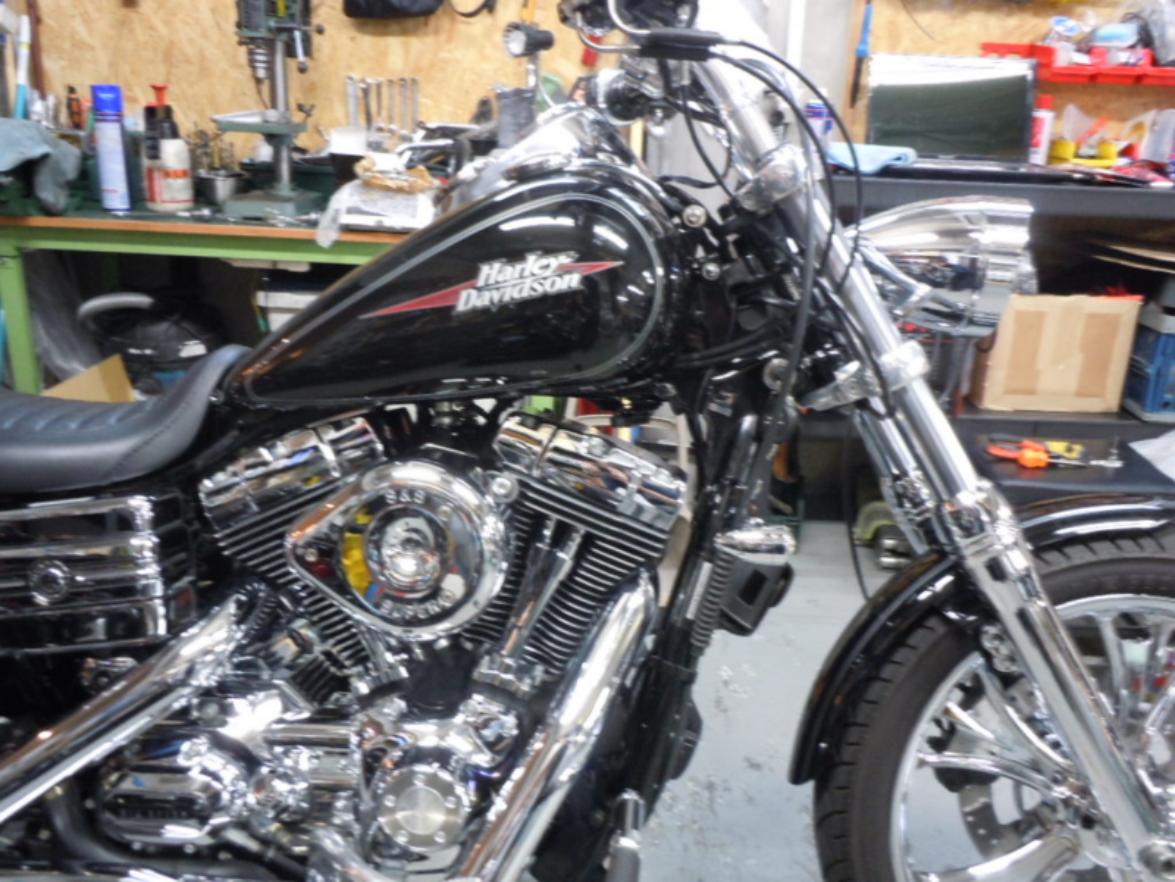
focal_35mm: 28
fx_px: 950
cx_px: 588
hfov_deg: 63.4
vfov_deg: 49.7
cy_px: 441
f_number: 3.7
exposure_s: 1/8
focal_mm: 5
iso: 400
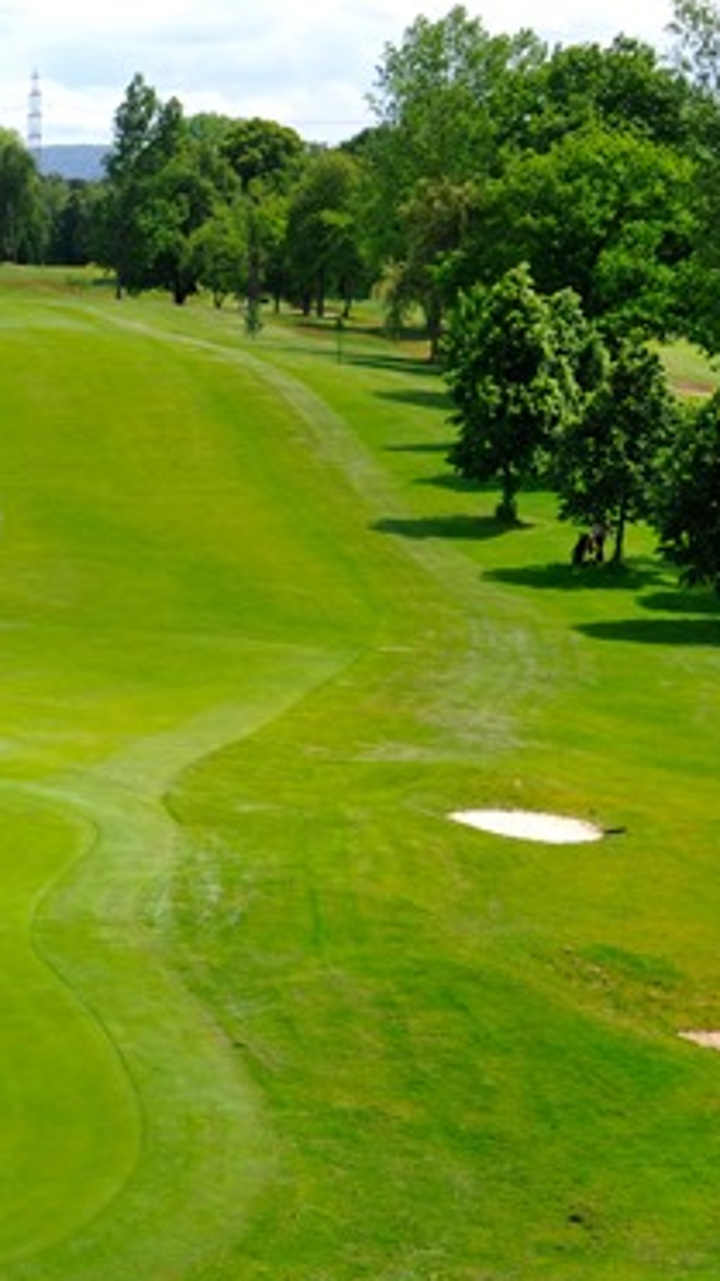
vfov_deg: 21.8
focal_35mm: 98
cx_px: -303
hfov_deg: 11.9
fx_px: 3329
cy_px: 732
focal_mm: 34
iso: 50
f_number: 11
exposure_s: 1/50
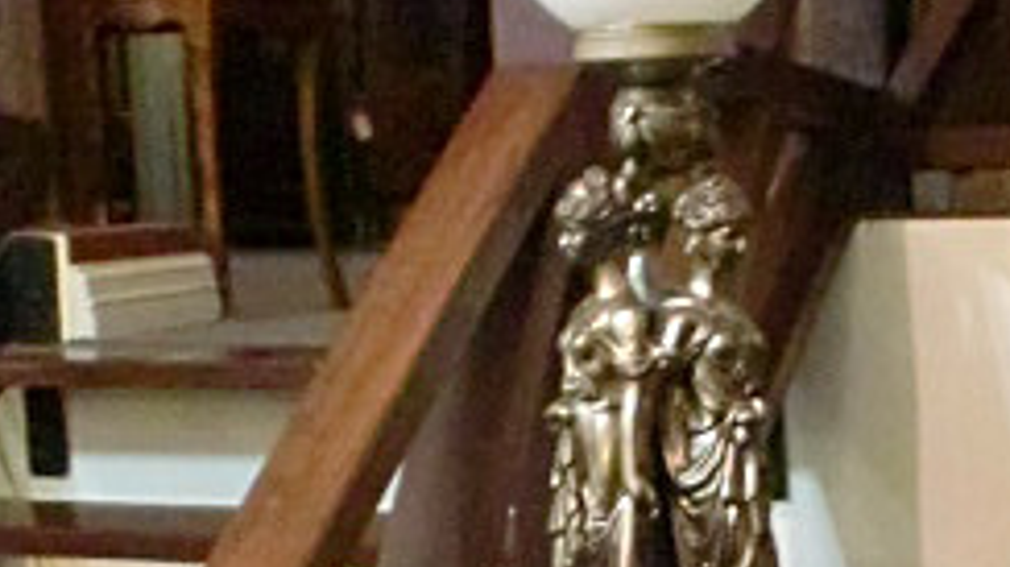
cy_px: 985
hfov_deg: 21.3
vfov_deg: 11.3
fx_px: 2677
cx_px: 642
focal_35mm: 100
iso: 1600
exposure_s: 1/25
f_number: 3.1
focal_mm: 6.3
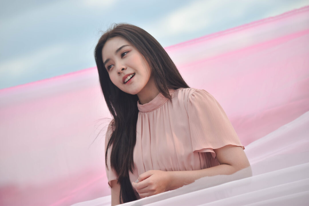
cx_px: 154
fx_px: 1931
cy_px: 103
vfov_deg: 6.1
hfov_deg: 9.1
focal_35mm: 225
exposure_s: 1/640
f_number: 4.8
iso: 100
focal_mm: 150
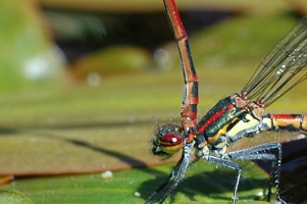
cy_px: -53
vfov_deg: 2.5
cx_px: 117
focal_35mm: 538
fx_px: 4583
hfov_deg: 3.8
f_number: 11
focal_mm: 90
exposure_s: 1/160
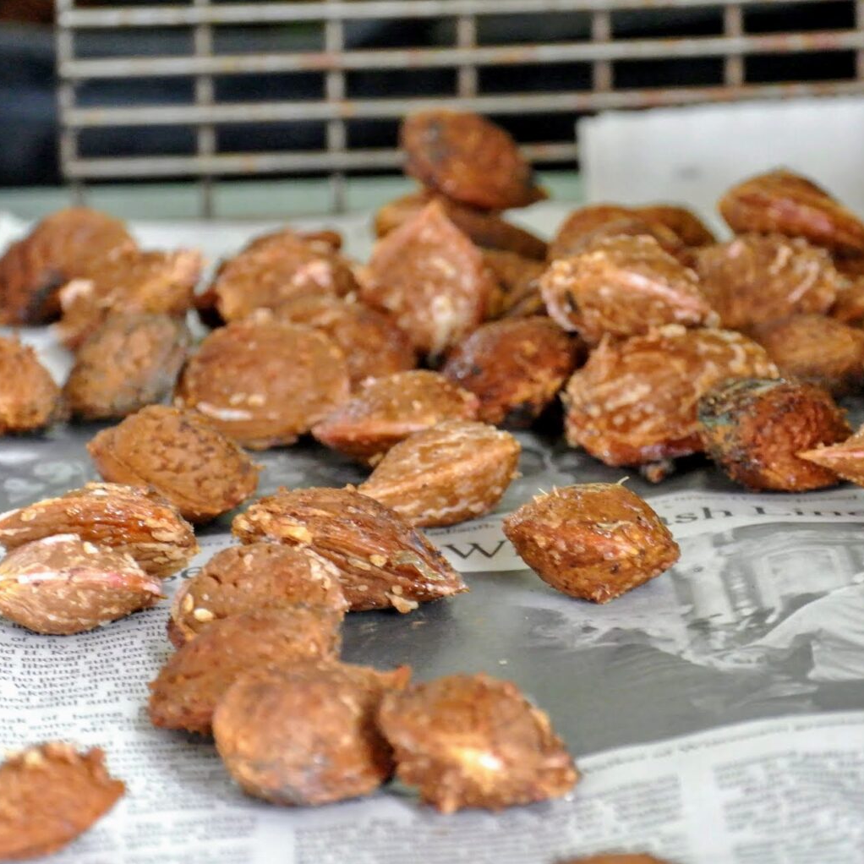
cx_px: 577
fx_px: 6212
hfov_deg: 8.0
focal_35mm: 220
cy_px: 434
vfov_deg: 8.0
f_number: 4.5
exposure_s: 1/15
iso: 1400
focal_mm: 64
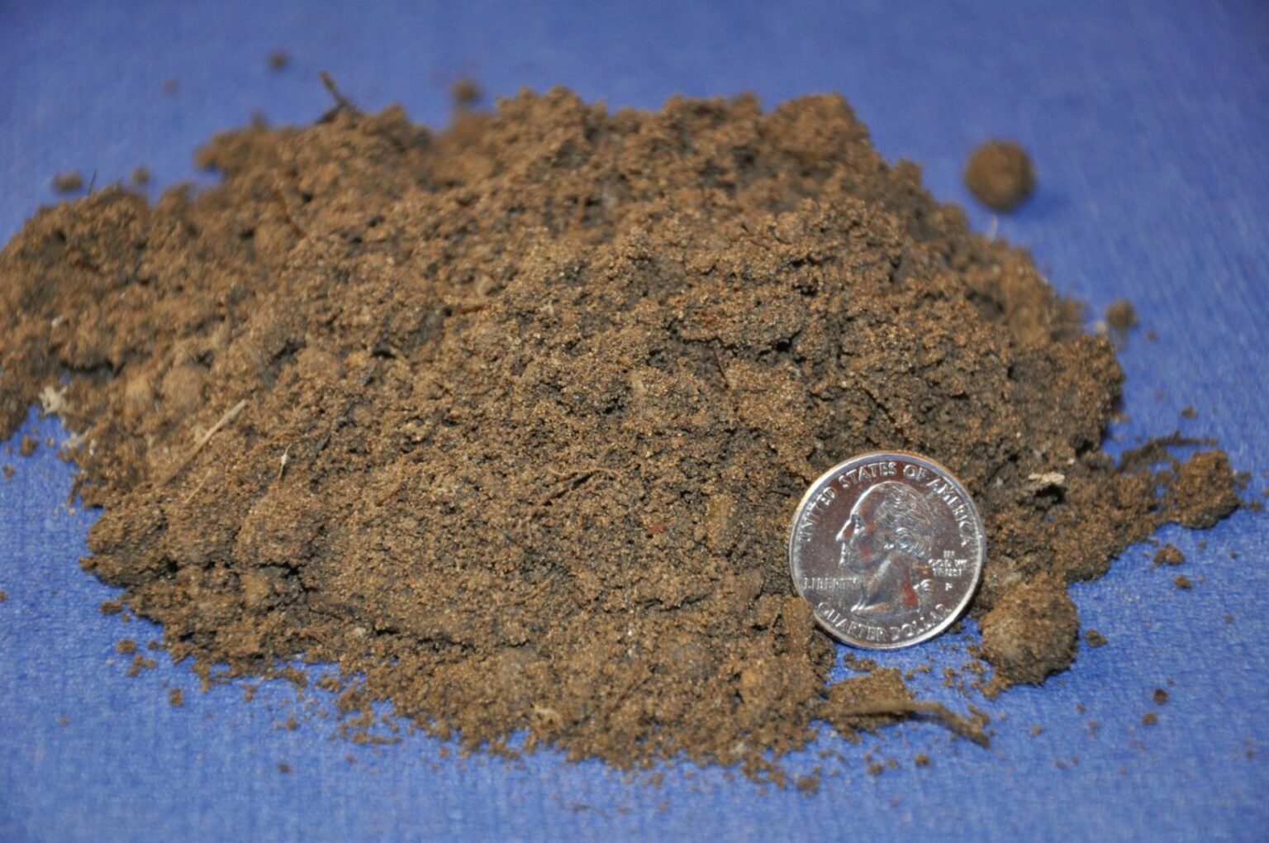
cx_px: 634
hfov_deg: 16.1
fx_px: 4489
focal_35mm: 128
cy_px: 422
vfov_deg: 10.7
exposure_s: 1/60
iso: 800
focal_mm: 85
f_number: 5.6
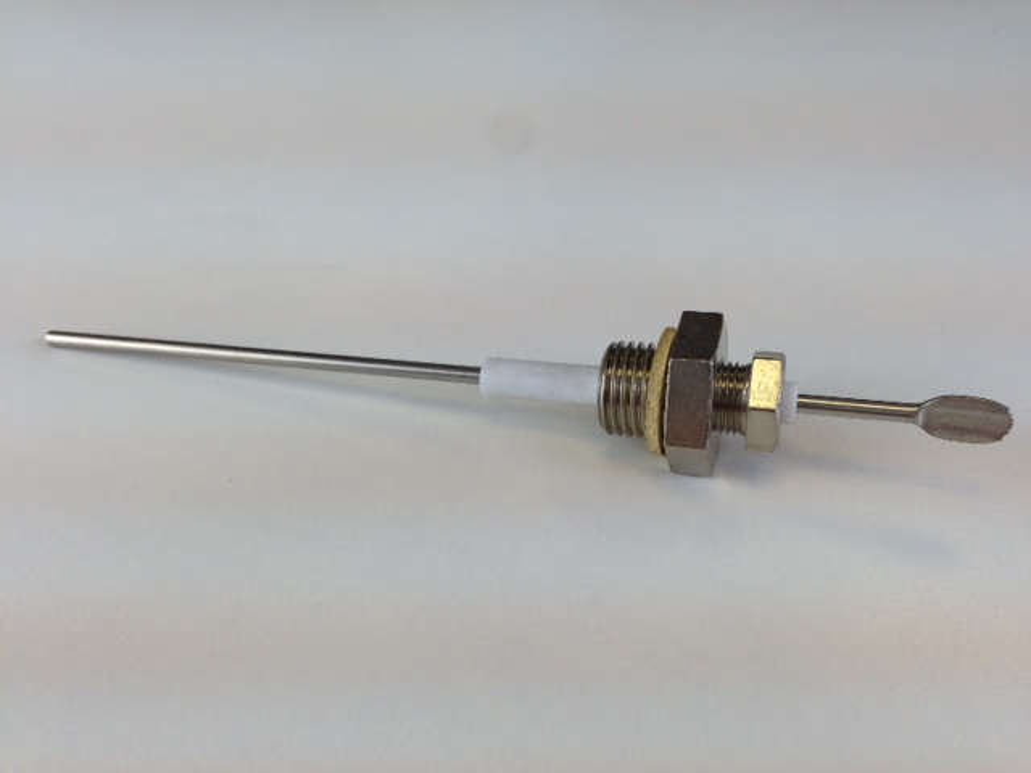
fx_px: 983
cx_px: 516
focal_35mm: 33
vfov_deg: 42.9
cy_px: 386
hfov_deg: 55.4
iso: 50
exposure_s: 1/205
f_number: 2.4
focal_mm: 4.13
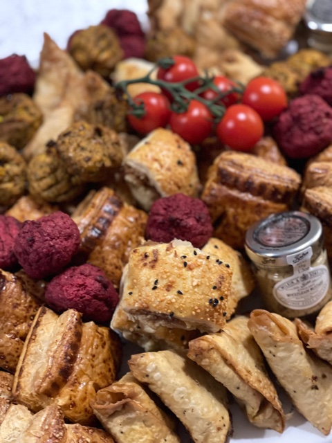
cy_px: 222
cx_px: 166
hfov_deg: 22.9
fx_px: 818
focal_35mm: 64
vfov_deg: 30.3
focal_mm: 7.5
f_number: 2.2
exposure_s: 1/21
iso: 400
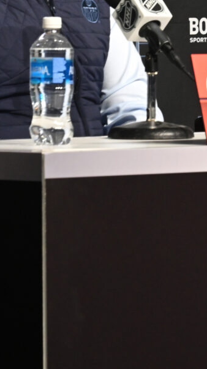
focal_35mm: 385
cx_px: 284
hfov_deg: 3.1
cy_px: 67
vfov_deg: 5.6
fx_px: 3762
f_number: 8
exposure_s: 1/100
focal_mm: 96
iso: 1250
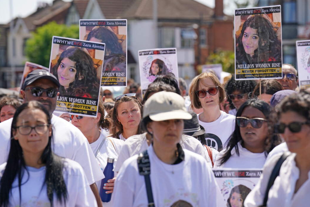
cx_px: 154
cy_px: 104
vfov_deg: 11.0
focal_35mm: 125
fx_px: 1076
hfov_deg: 16.4
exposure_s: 1/3200
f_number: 4
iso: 400
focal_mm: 121
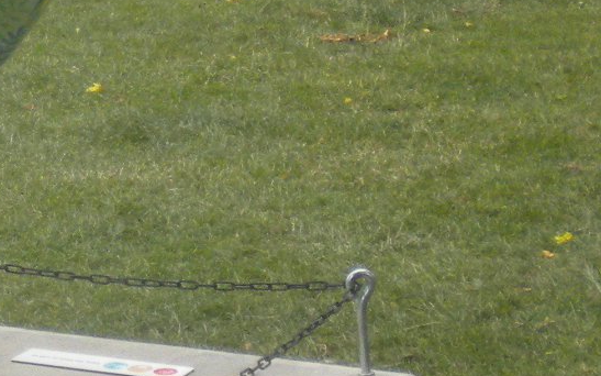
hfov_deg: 14.8
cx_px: 22
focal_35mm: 139
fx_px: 2277
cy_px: 74
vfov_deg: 9.4
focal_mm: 6.3
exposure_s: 1/500
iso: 174
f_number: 3.1
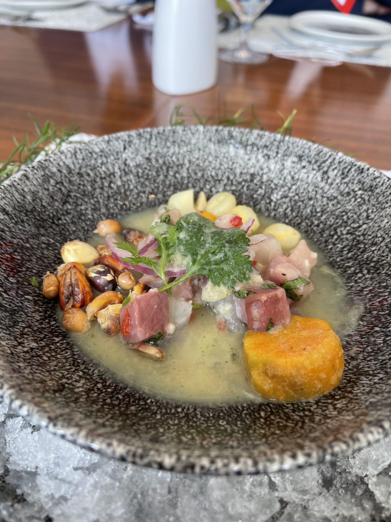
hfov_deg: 53.1
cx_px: 196
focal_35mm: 26
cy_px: 261
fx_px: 392
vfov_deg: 67.3
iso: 64
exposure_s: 1/120
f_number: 1.6
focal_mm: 5.1
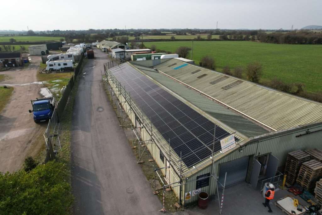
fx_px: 197
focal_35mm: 22
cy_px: 108
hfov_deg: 78.6
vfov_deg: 57.2
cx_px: 161
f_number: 2.8
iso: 100
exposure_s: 1/60
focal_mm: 8.38
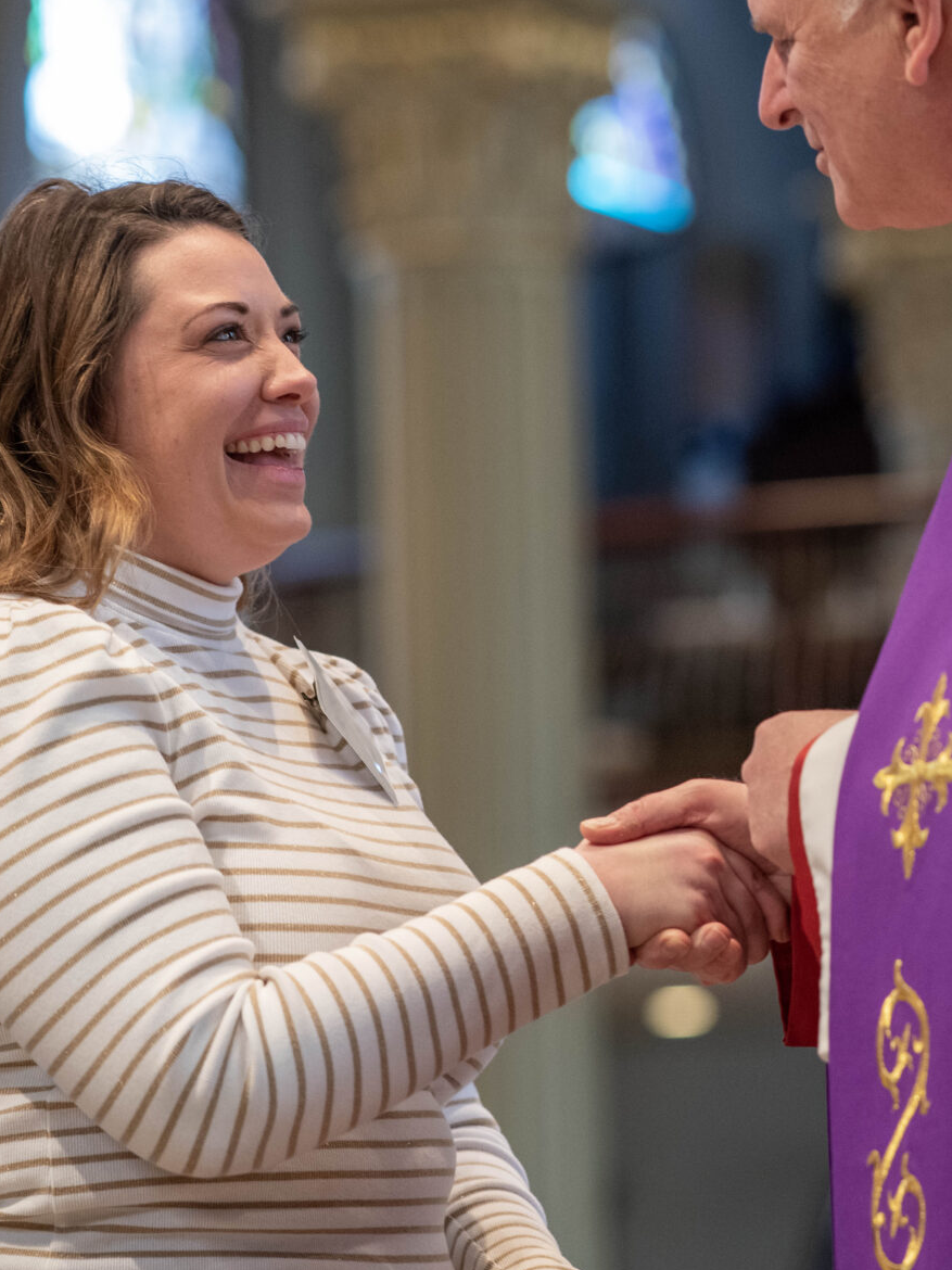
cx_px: 866
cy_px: 499
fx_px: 8107
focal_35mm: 221
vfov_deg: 9.0
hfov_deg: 6.7
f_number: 2.8
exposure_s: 1/100
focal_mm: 105
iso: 1100
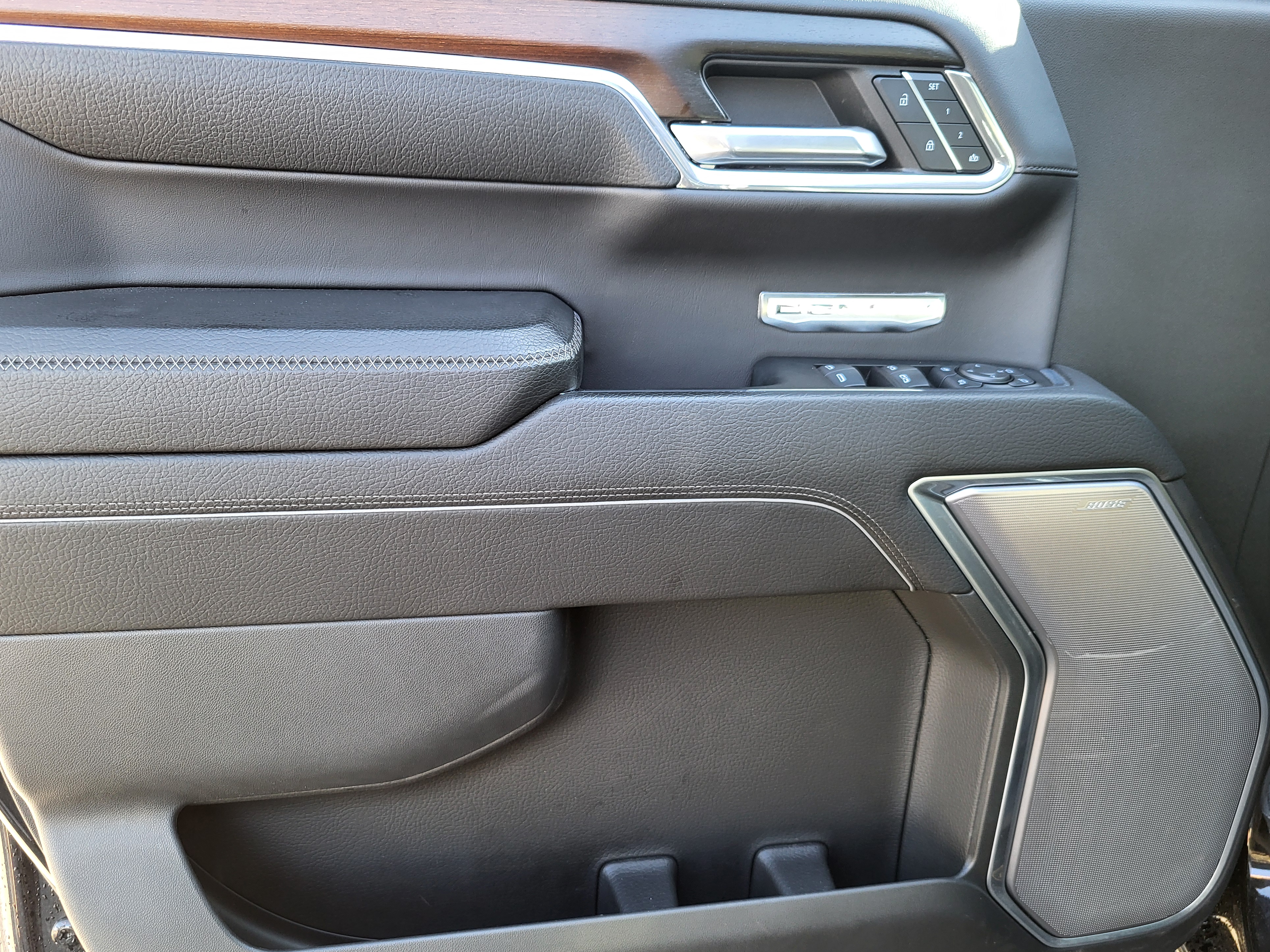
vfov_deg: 51.3
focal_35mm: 27
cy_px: 489
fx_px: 991
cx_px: 627
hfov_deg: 65.3
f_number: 1.8
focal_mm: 5.4
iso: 160
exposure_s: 1/120
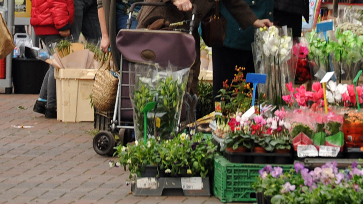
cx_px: 143
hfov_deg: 5.1
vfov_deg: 2.9
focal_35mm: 425
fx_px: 4092
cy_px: -44
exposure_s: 1/200
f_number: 7.1
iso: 500
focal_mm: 120
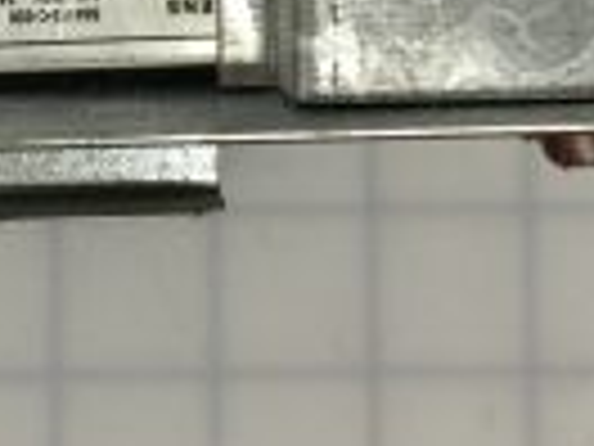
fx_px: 2265
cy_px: -500
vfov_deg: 10.2
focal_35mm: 132
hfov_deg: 14.8
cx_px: 45
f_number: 2.2
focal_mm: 4.15
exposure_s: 1/30
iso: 32
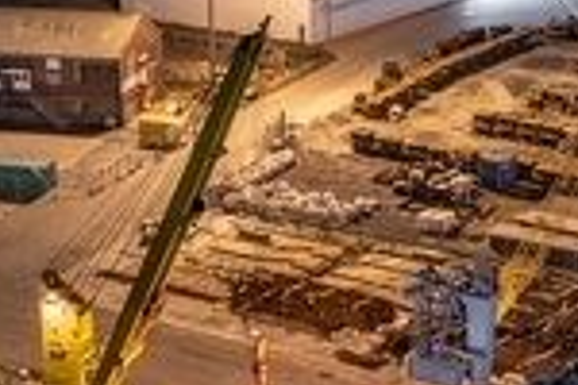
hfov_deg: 18.5
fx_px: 1766
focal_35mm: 110
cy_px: 410
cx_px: 197
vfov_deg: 12.3
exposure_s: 1
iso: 200
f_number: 2.8
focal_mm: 10.26
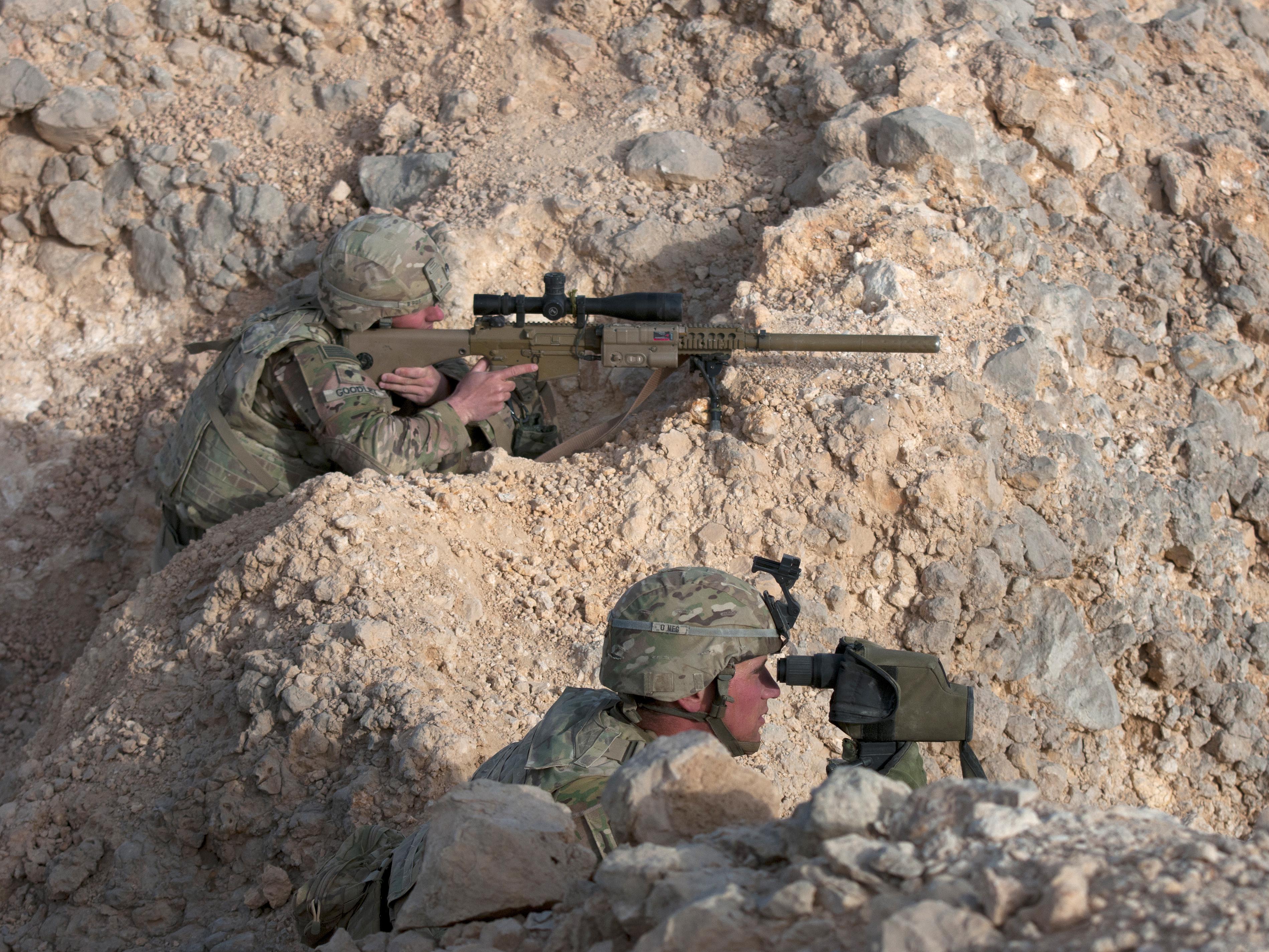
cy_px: 476
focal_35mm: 114
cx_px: 712
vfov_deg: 13.0
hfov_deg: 17.3
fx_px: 4179
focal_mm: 70
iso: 200
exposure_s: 1/1600
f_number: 5.6
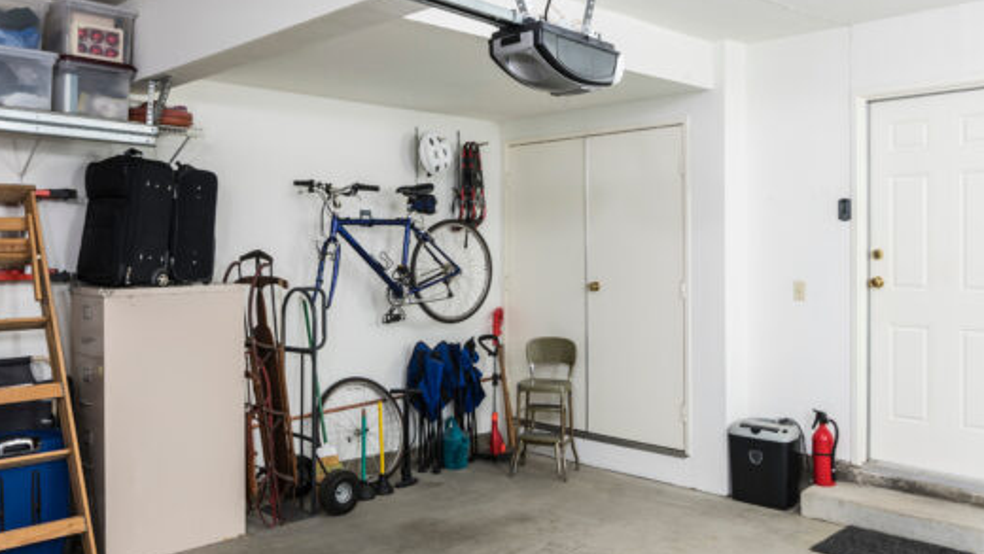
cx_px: 475
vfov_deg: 35.6
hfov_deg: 59.5
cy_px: 241
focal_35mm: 33
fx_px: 861
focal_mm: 16
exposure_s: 1.3
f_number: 9
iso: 100
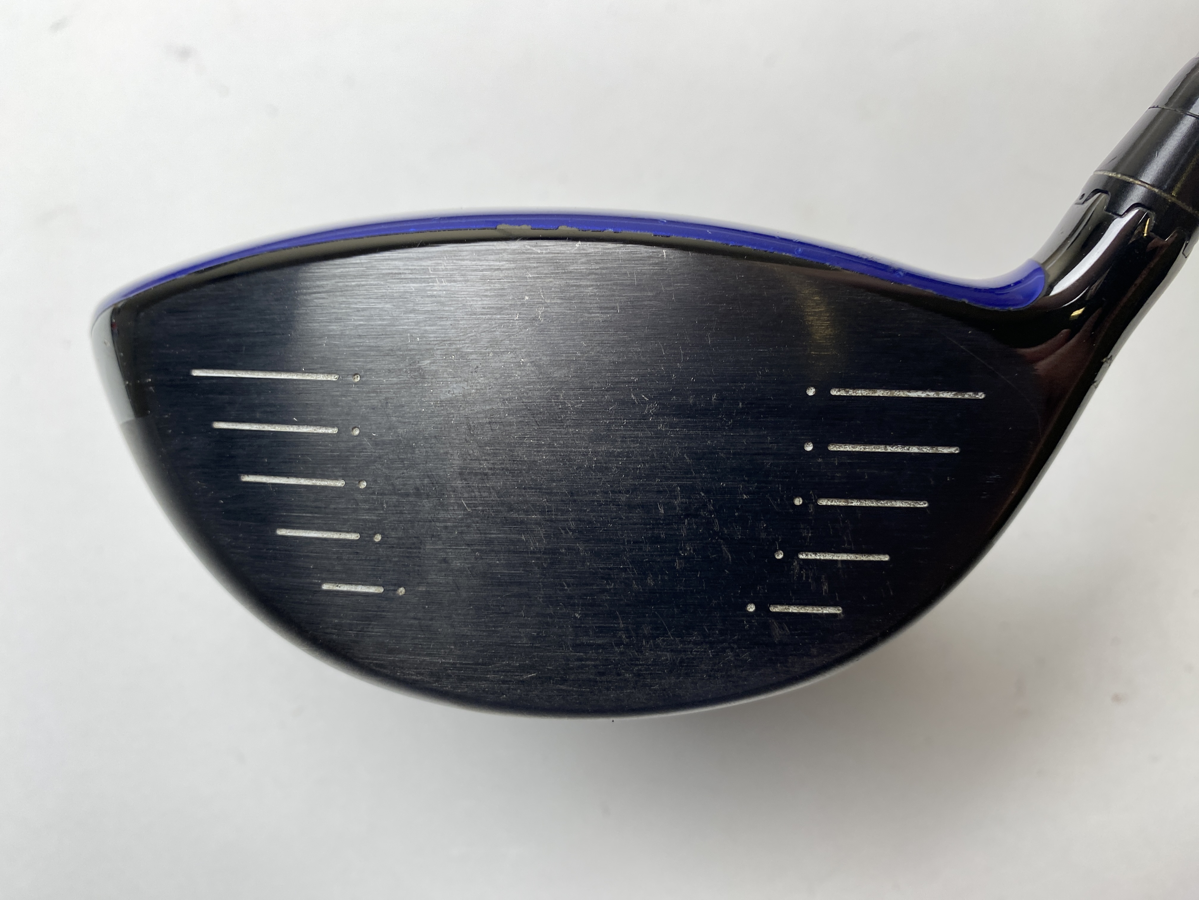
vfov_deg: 53.1
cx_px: 600
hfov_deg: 67.3
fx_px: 901
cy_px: 450
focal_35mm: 26
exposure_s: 1/144
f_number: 1.8
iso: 32
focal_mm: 4.25
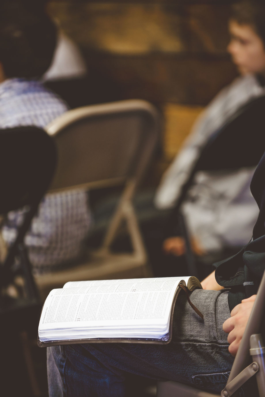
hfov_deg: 8.9
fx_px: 1710
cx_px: 132
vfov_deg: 13.2
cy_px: 198
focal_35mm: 155
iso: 100
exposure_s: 1/100
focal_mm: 155
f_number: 2.8
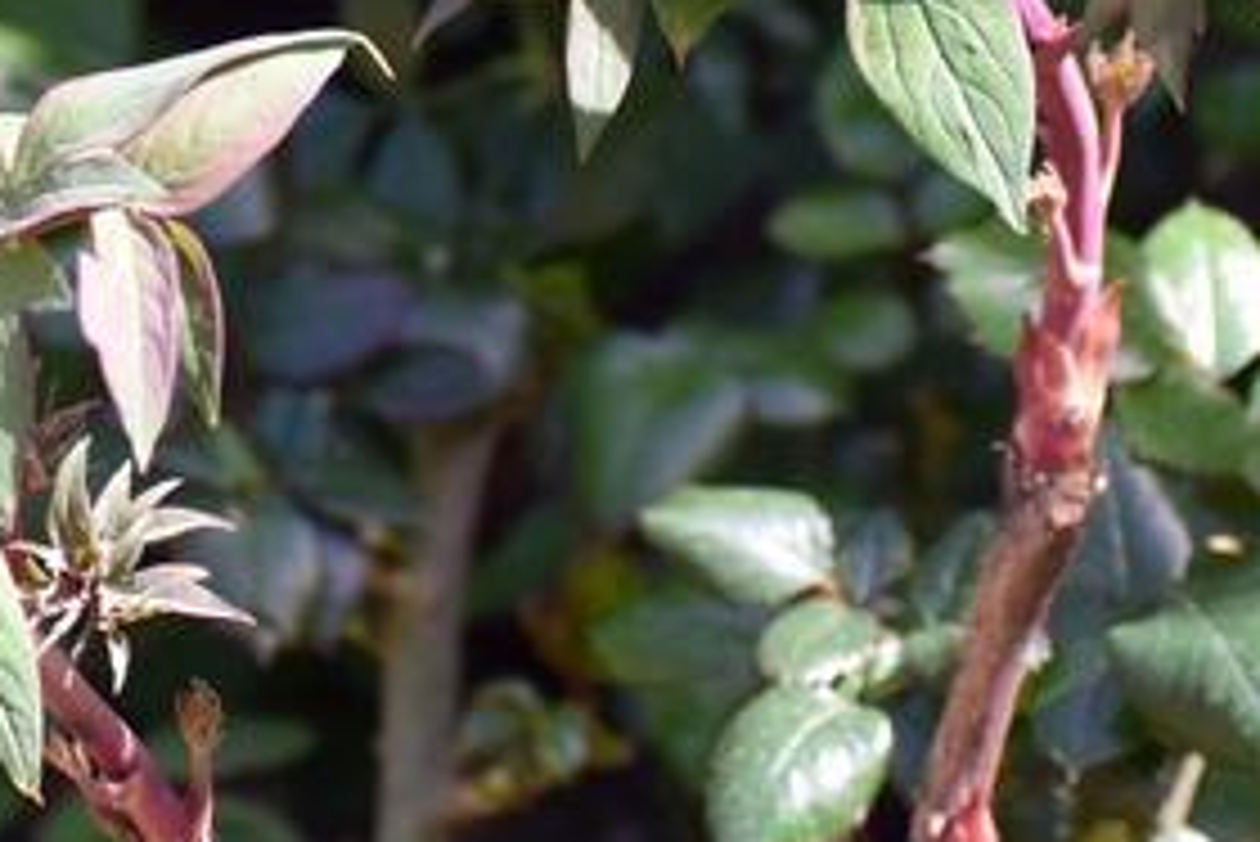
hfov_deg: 3.1
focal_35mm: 669
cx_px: 274
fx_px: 23418
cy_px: 52
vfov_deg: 2.1
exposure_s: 1/500
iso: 400
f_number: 4.8
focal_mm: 125
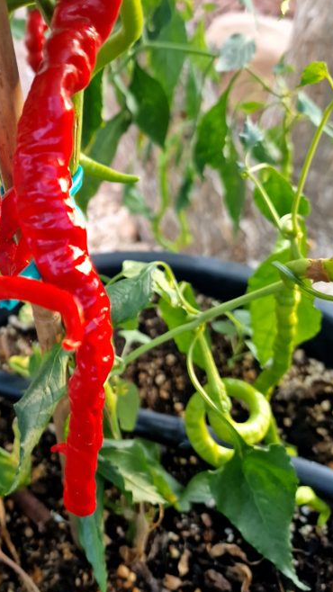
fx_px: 612
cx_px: -4
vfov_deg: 51.2
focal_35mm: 39
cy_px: 230
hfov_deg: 28.4
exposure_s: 1/60
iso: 80
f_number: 1.8
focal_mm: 6.4
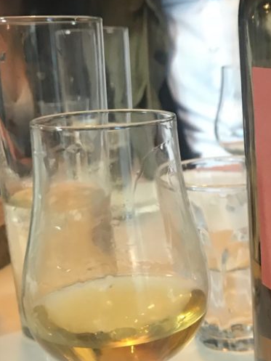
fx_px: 605
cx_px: 268
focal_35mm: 58
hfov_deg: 24.2
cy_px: 201
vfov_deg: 33.2
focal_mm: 3.99
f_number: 1.8
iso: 80
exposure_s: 1/17
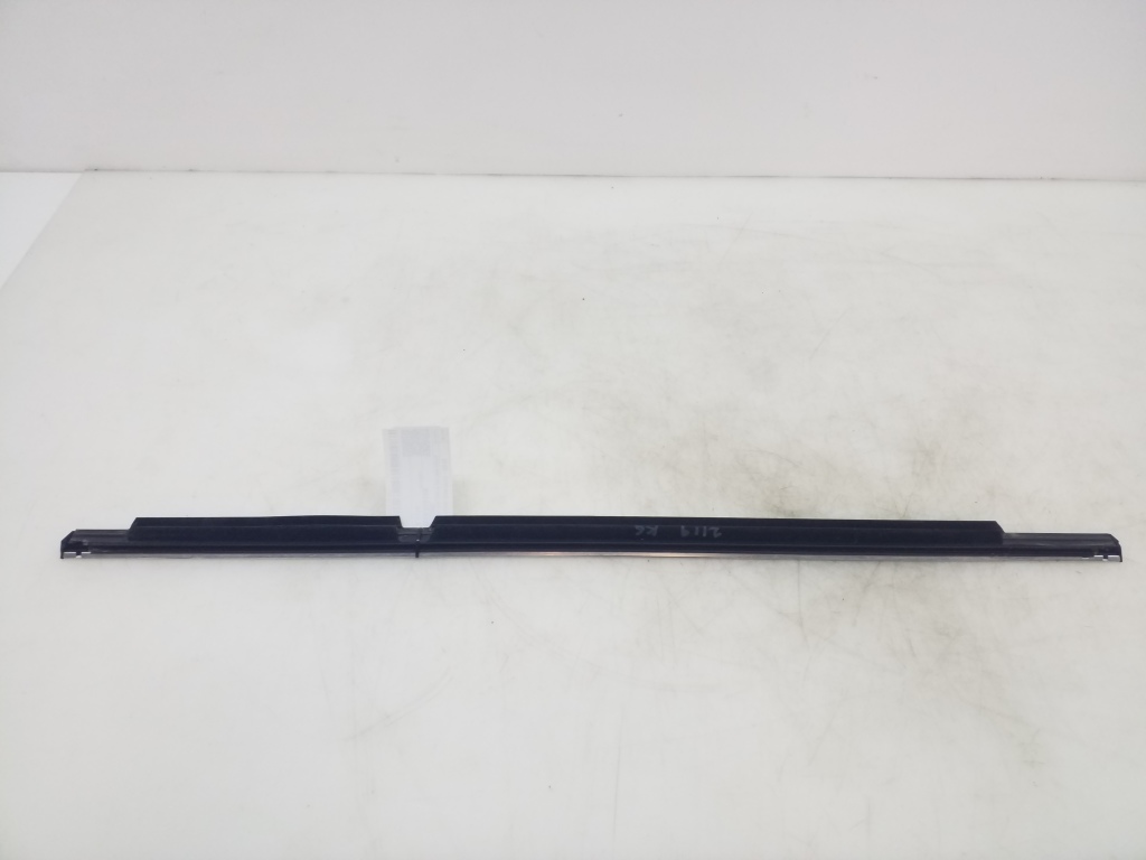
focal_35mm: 27
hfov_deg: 65.3
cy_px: 430
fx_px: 894
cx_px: 573
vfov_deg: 51.4
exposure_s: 1/50
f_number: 1.9
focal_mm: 3.6
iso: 100
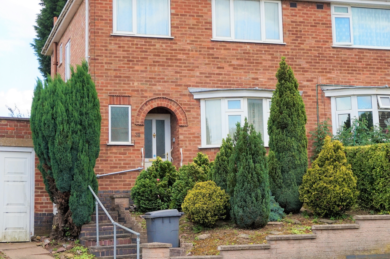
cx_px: 189
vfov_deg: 19.9
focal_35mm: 68
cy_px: 90
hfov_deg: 29.7
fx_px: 736
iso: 400
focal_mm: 32
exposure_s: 1/800
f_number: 6.3
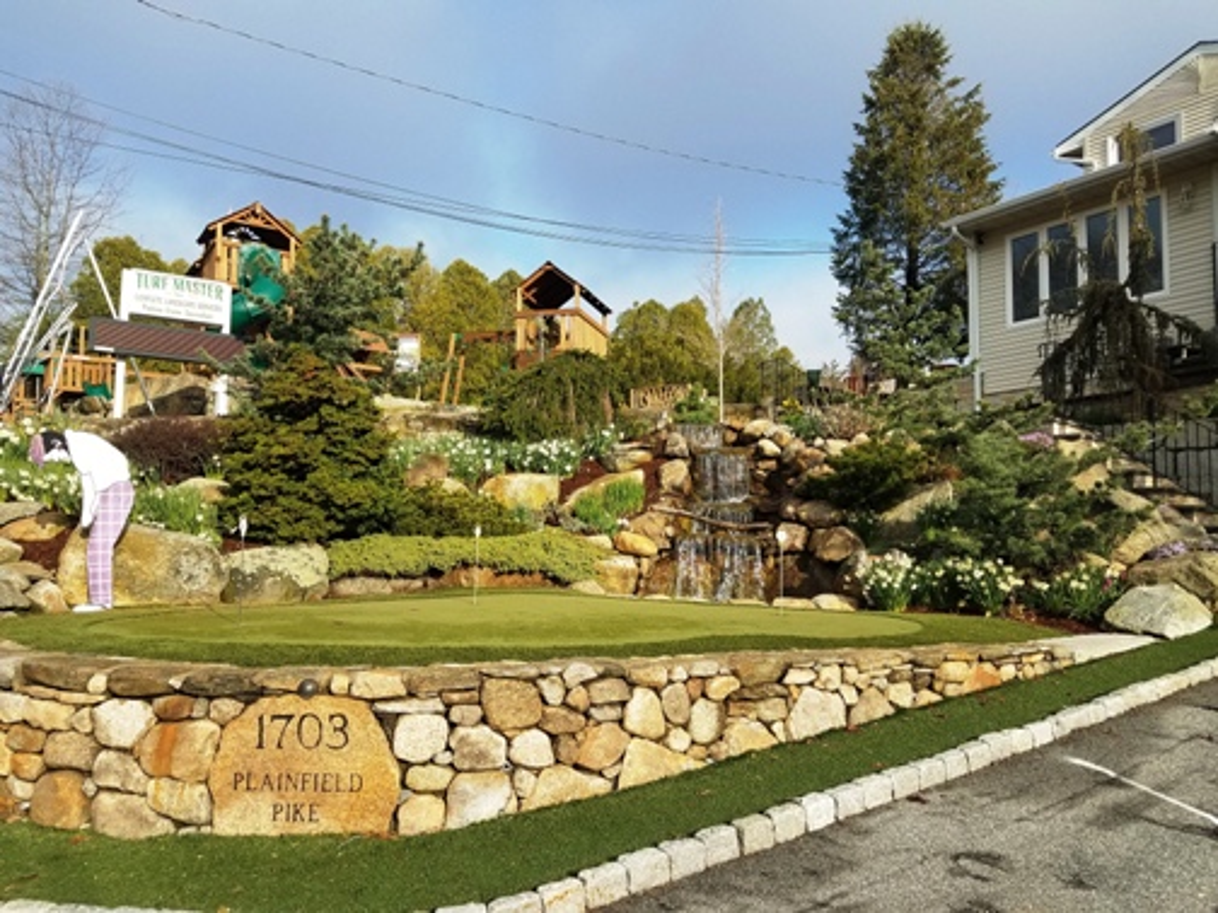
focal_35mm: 26
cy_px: 456
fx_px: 915
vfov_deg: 53.1
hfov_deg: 67.3
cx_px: 609
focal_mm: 4.2
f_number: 1.7
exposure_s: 1/1376
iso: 40
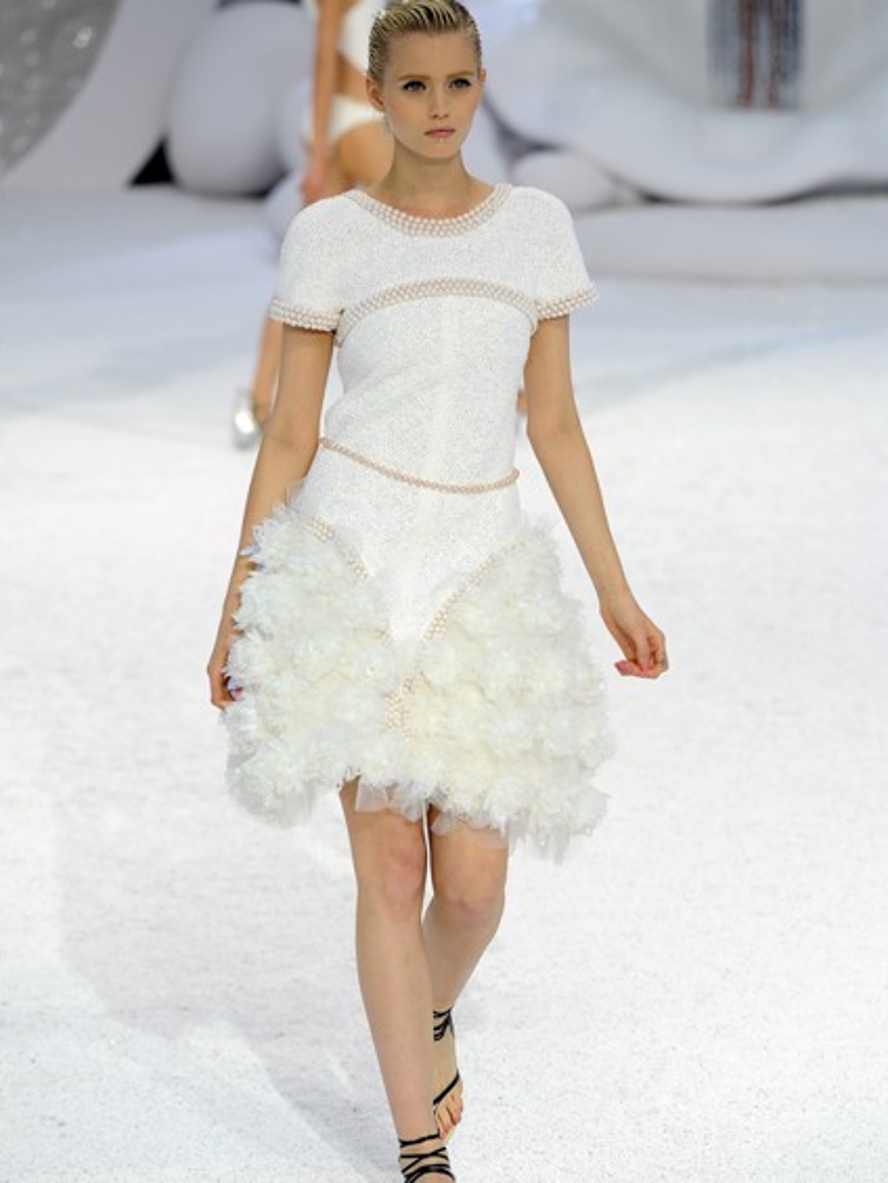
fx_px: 7454
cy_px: 628
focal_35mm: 218
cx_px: 443
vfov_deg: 9.1
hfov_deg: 6.8
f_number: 5.6
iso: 800
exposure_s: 1/1250
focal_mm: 200
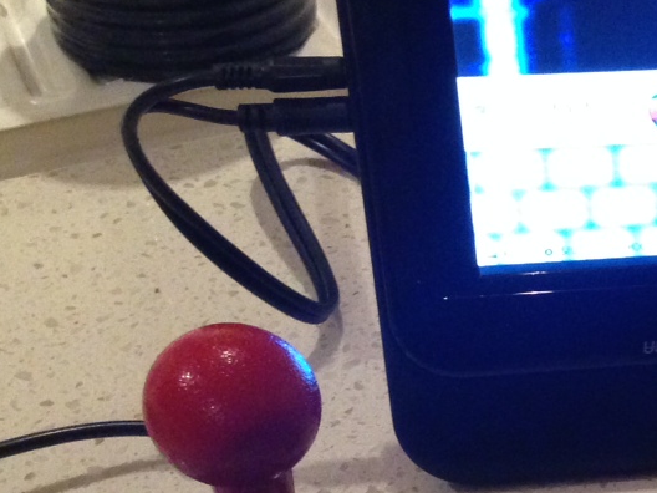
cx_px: 931
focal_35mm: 102
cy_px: 545
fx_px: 1936
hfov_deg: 17.6
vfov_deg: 14.2
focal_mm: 4.12
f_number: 2.4
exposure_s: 1/15
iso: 400
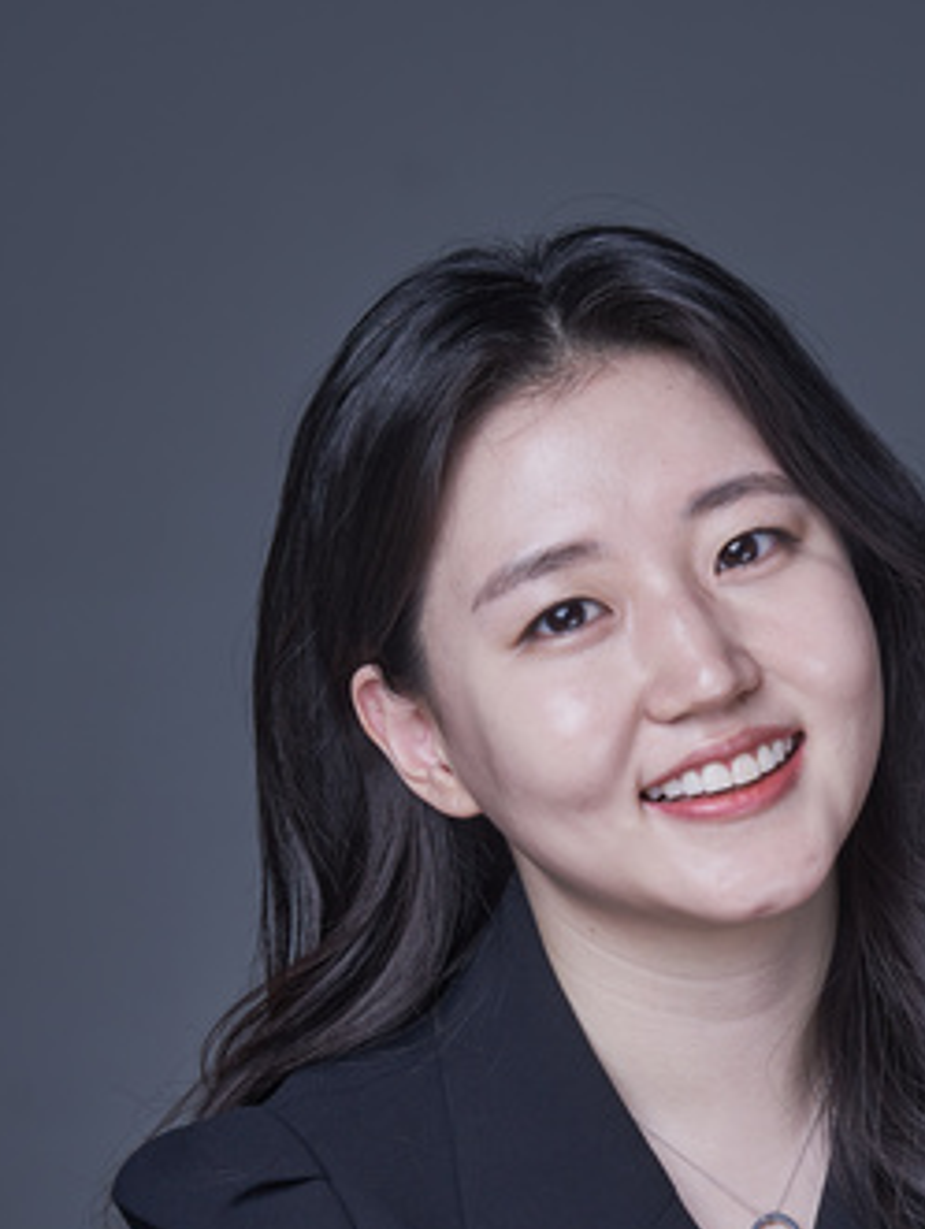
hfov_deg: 12.7
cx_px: 572
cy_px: 809
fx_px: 4161
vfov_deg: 16.8
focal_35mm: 117
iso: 100
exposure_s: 1/125
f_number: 8
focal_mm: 56
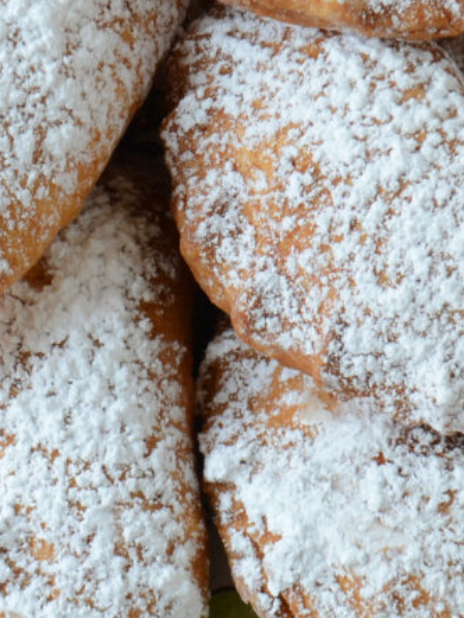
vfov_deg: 10.5
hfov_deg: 7.8
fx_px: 3378
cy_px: 312
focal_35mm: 189
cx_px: 116
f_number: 10
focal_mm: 38
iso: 400
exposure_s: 1/50
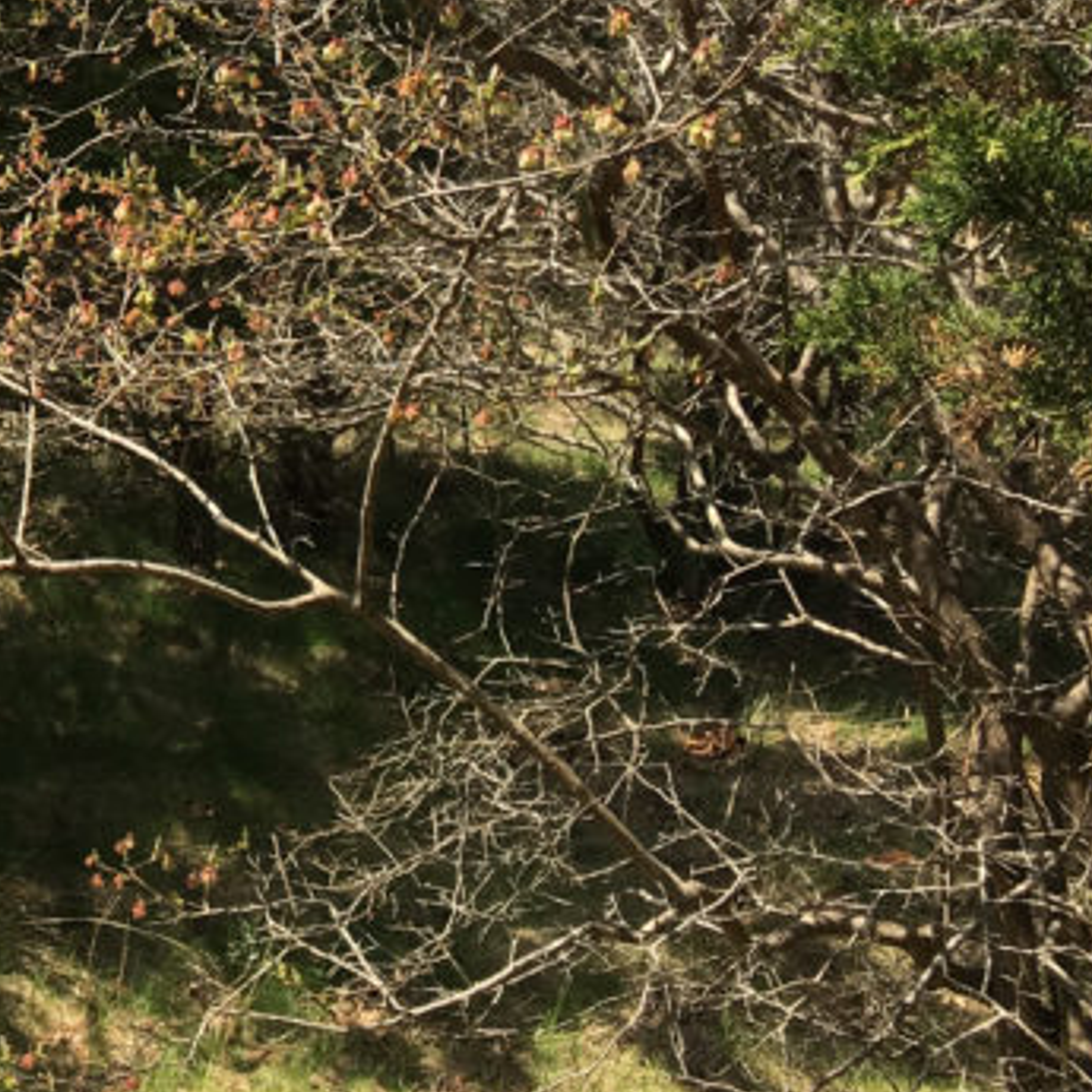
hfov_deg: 20.2
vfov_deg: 21.7
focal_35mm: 76
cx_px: -456
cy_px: -63
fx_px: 2712
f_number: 2.2
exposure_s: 1/1221
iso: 25
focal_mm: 4.15
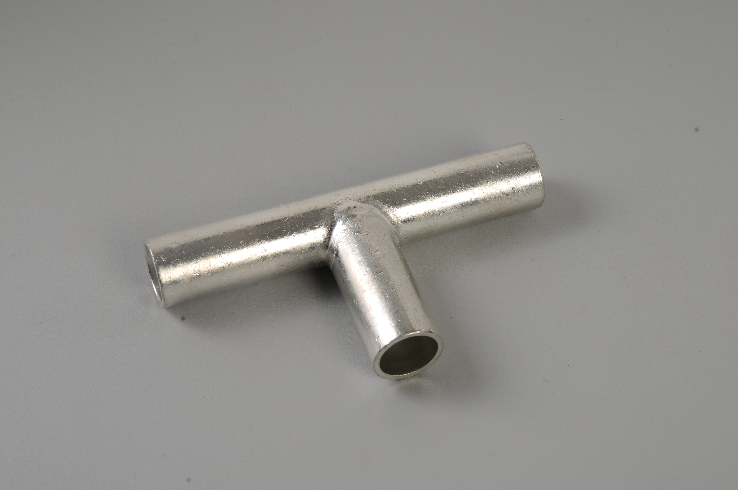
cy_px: 245
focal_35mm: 84
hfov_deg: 24.2
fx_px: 1720
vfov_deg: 16.2
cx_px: 369
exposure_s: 1/80
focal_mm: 56
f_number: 20
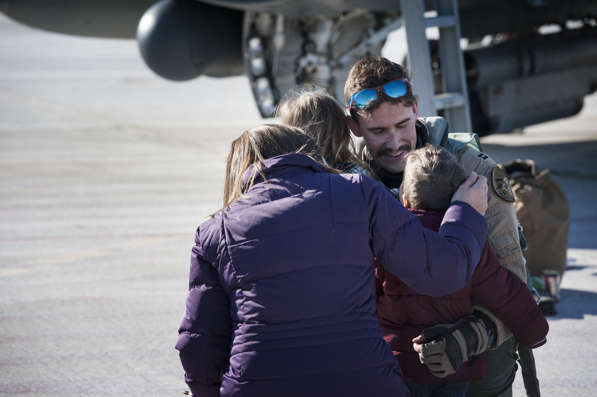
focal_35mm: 170
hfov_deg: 12.1
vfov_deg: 8.1
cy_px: 198
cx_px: 298
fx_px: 2817
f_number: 6.3
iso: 200
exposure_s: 1/1600
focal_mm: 170
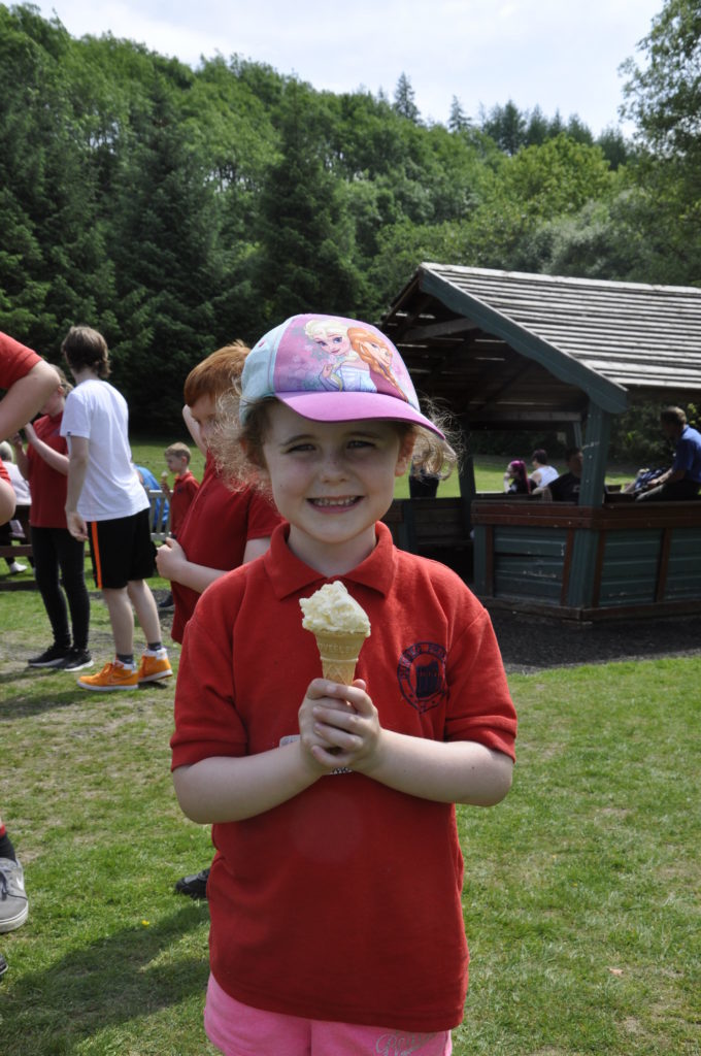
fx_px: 1142
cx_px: 350
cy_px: 528
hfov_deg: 34.1
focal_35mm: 39
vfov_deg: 49.6
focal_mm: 26
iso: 320
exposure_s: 1/400
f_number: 10
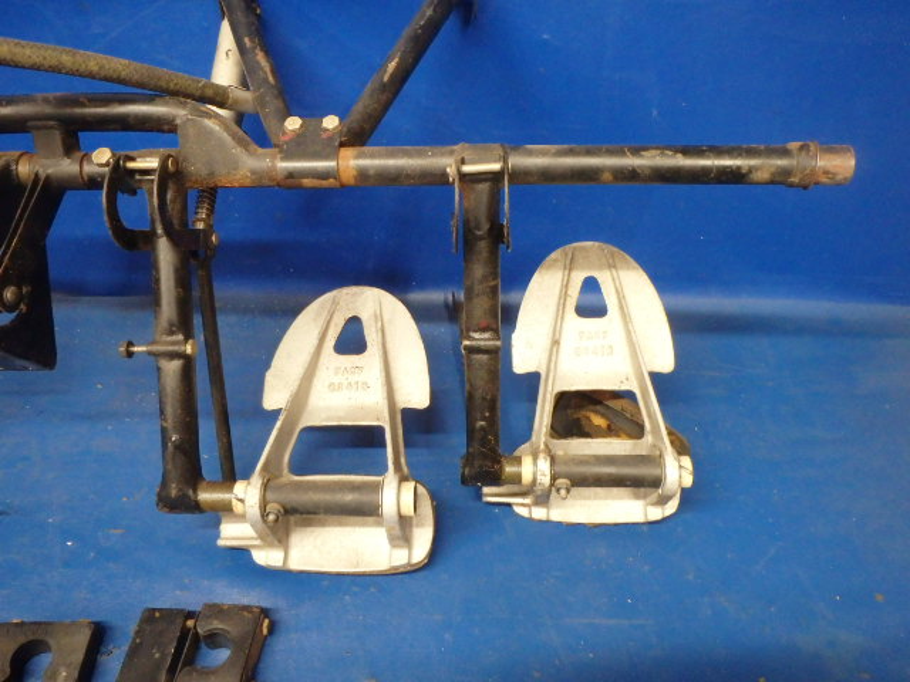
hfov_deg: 63.4
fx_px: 736
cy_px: 341
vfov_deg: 49.7
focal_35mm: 28
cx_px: 455
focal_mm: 5
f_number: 3.9
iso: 1250
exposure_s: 1/30
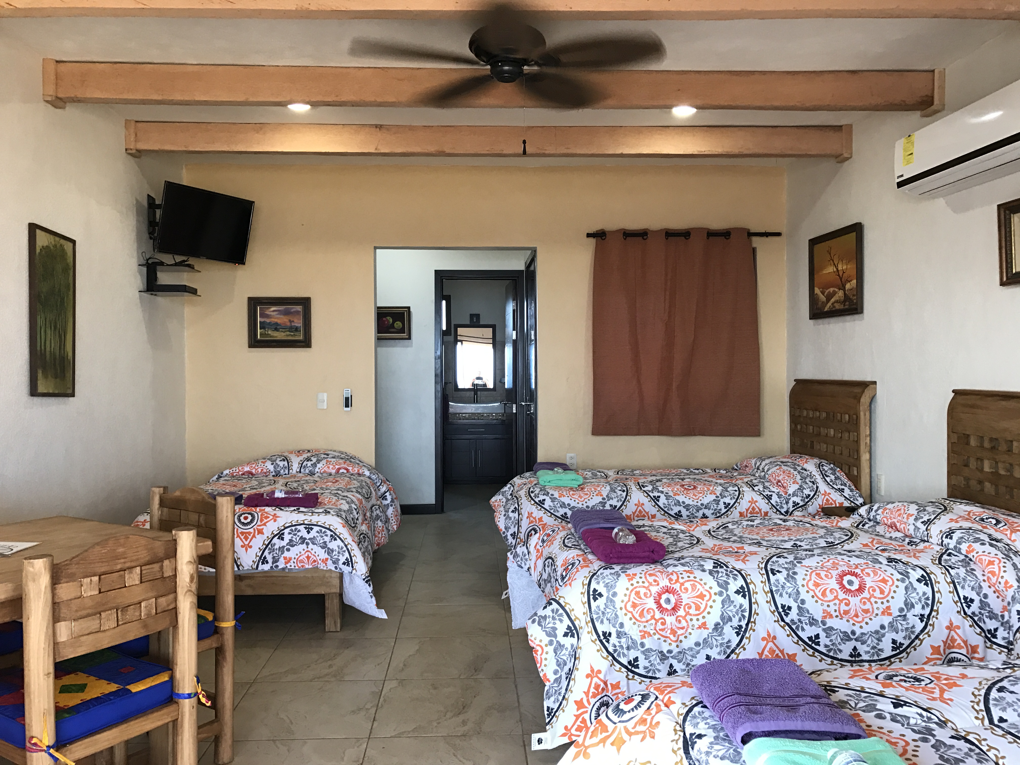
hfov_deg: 63.4
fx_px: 825
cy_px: 382
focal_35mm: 28
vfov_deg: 49.7
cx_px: 510
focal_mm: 3.99
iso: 40
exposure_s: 1/24
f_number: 1.8
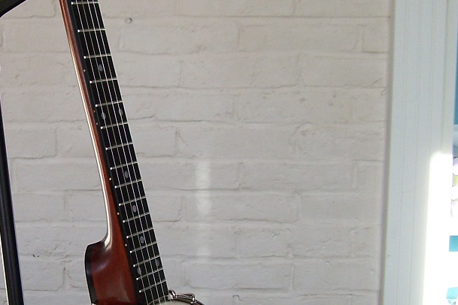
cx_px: 91
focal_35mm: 92
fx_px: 1170
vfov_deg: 14.9
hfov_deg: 21.9
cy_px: 152
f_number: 2.8
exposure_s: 1/200
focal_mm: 6.3
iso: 80
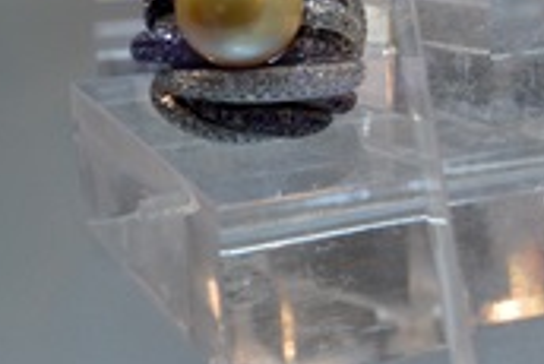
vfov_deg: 14.5
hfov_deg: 20.0
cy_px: 46
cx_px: 696
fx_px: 1422
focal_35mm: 94
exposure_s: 1/125
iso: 400
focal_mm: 18
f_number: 8
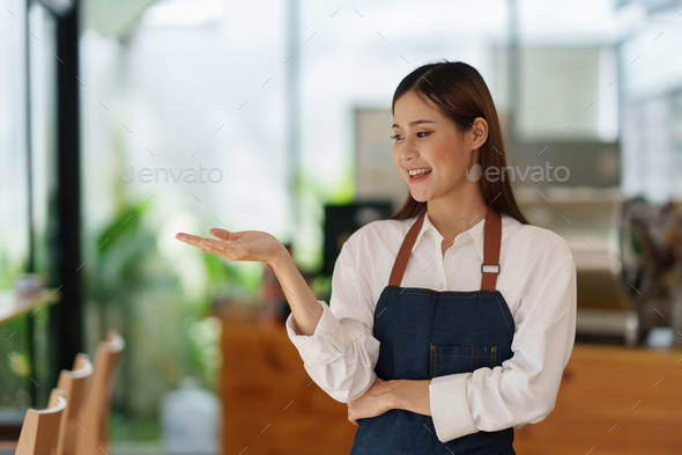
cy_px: 228
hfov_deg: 23.9
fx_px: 1610
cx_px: 341
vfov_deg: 16.1
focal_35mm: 85
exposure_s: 1/1000
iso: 200
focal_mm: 85
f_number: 1.4
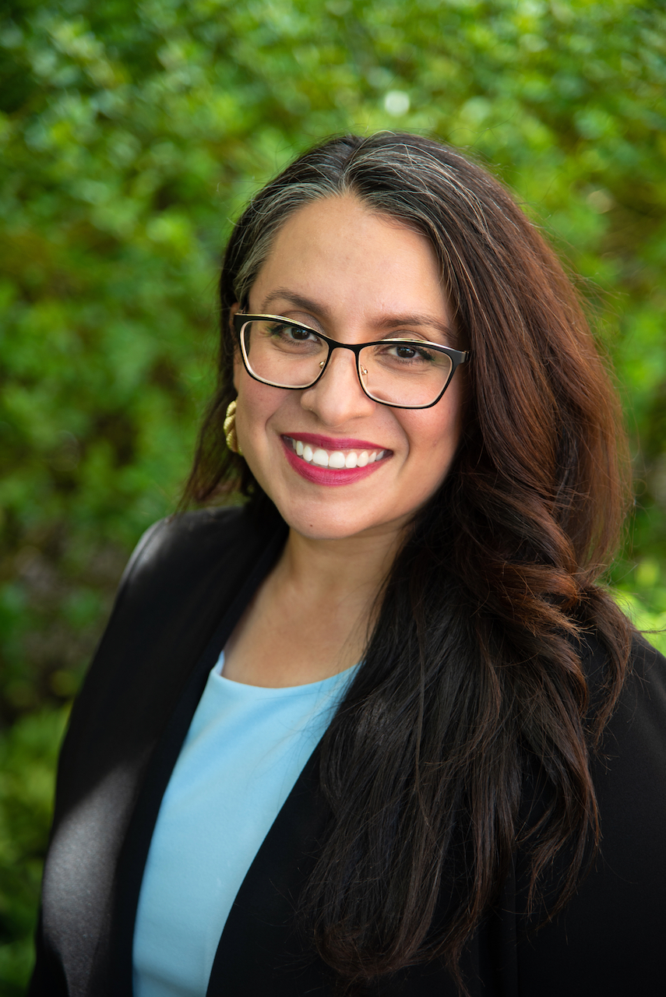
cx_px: 333
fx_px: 3104
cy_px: 498
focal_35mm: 112
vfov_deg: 18.3
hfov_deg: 12.2
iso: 250
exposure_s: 1/125
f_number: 4
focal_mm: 112
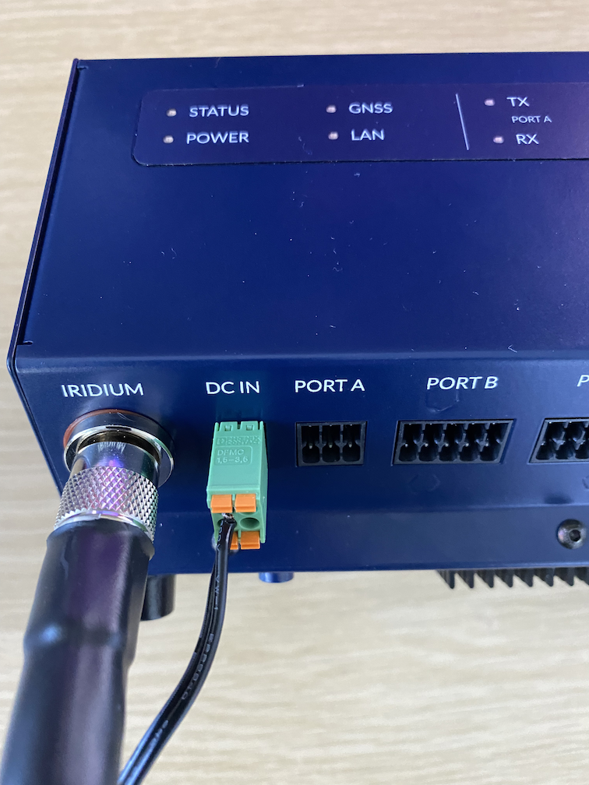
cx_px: 294
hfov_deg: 53.1
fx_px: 590
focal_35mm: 26
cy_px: 392
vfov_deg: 67.3
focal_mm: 4.25
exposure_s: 1/30
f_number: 1.8
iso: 640
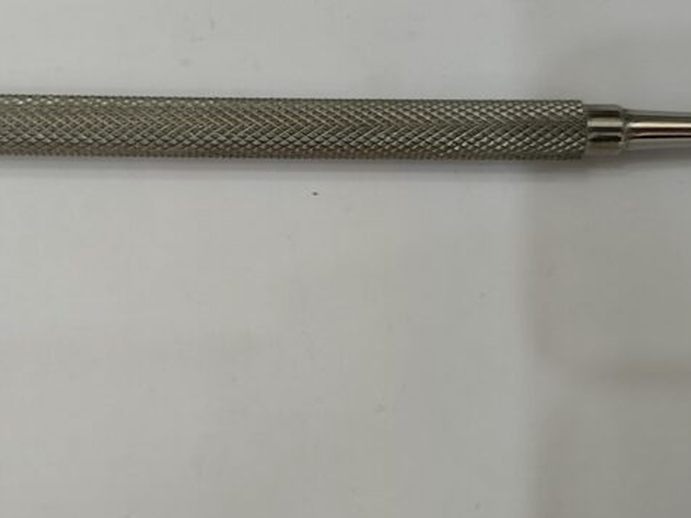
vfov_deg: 22.1
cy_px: 142
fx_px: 1318
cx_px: 302
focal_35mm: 66
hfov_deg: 29.4
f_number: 1.79
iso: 257
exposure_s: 1/33
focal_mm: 4.74
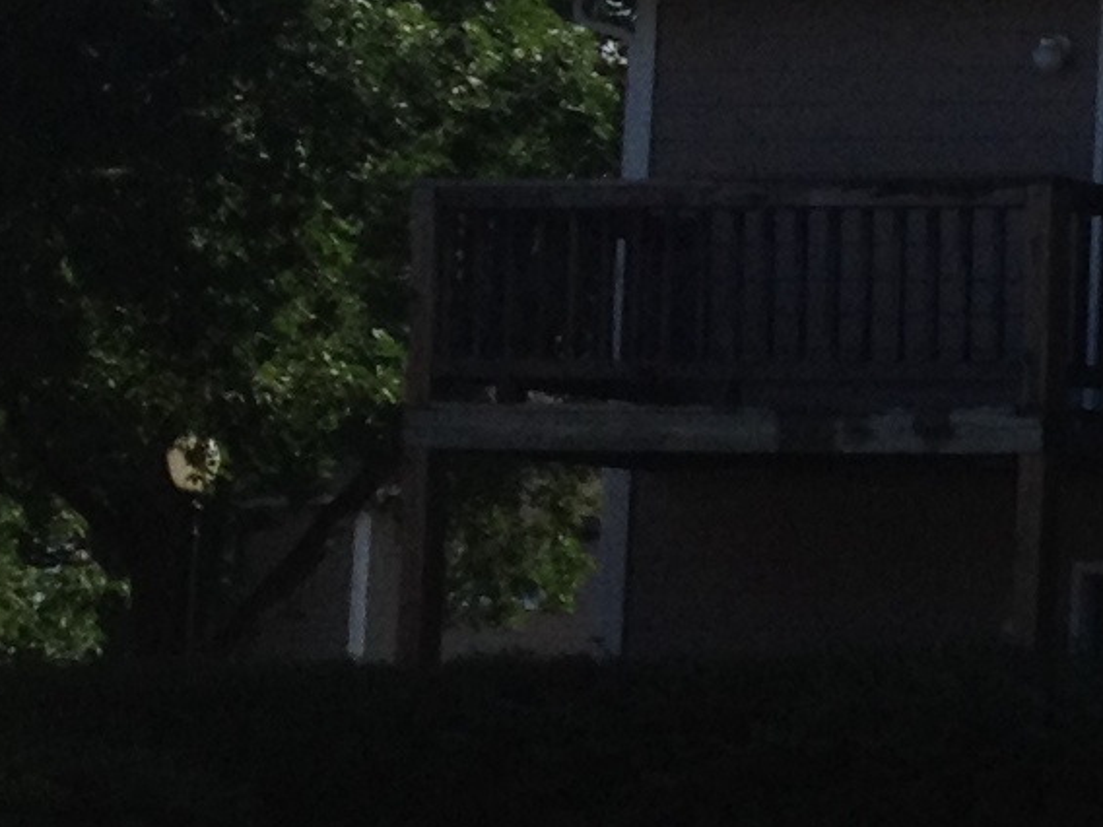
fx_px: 6405
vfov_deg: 7.4
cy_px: 386
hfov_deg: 8.6
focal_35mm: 201
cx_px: 3047
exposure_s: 1/2123
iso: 64
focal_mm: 4.28
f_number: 2.4
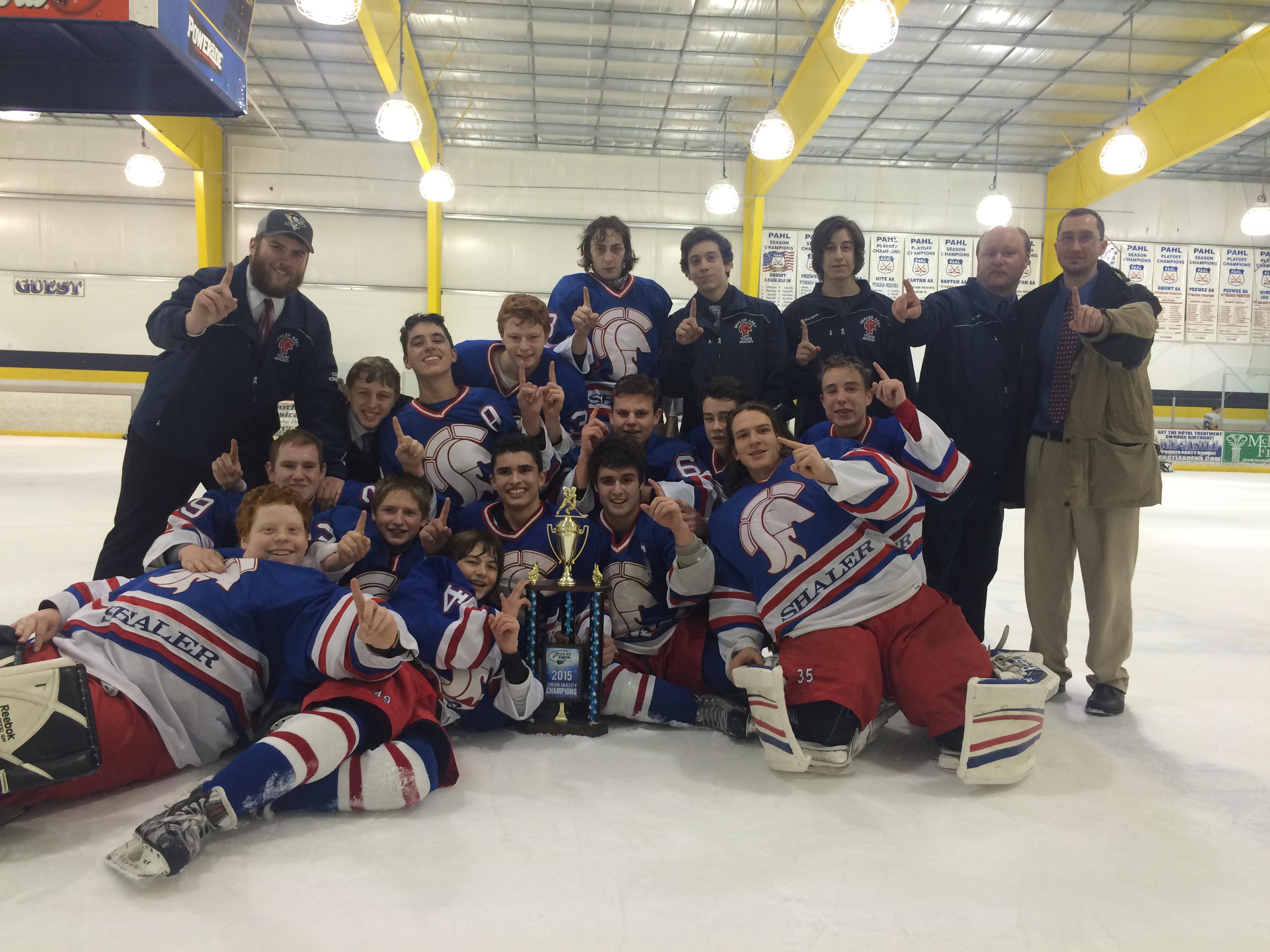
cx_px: 635
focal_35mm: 29
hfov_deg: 61.7
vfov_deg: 48.2
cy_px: 476
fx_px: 1064
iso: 80
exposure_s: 1/30
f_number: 2.2
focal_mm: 4.15
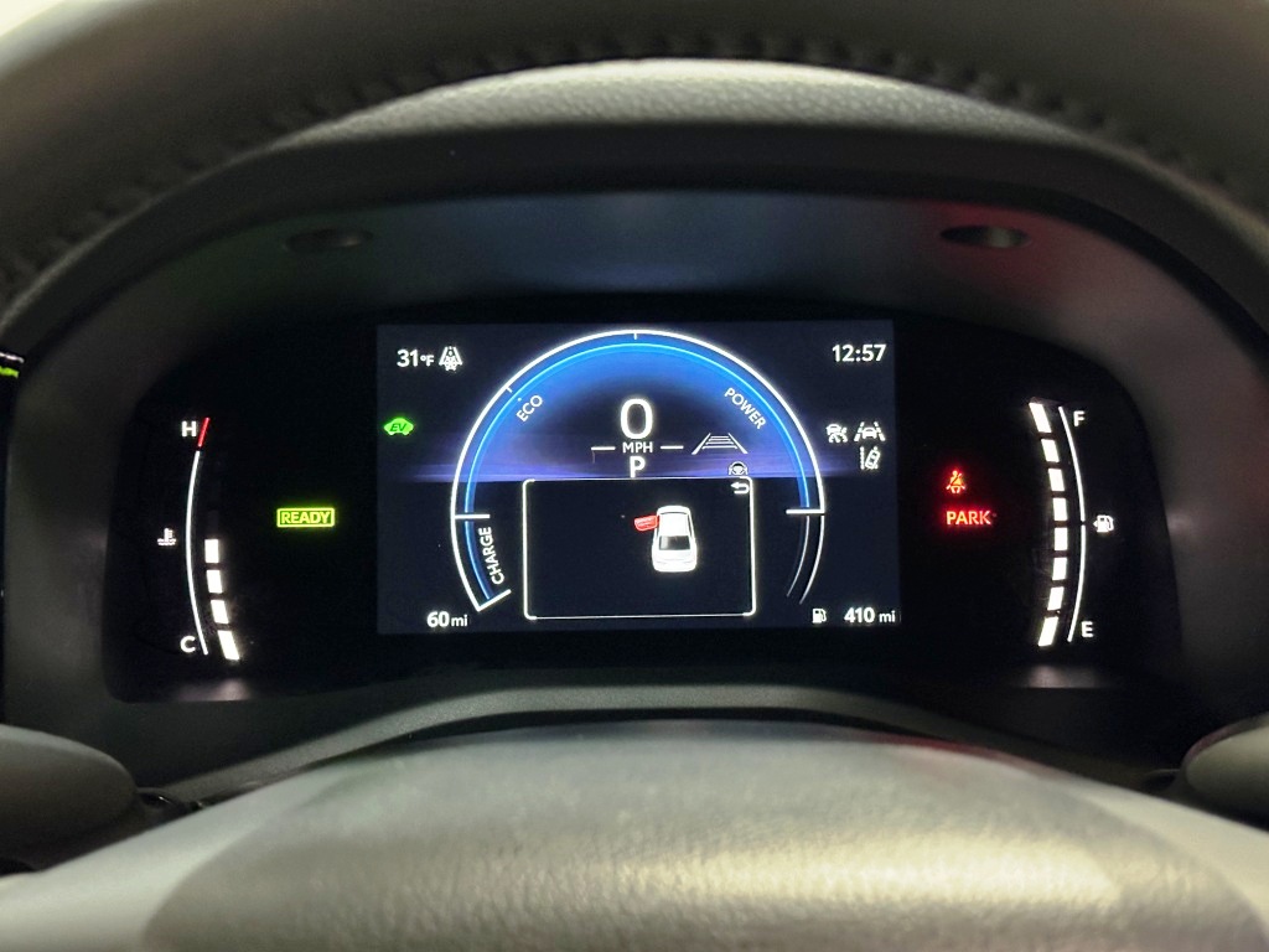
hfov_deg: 39.7
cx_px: 634
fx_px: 1760
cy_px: 476
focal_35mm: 48
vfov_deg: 30.3
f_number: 1.78
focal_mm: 6.86
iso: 640
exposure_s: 1/24
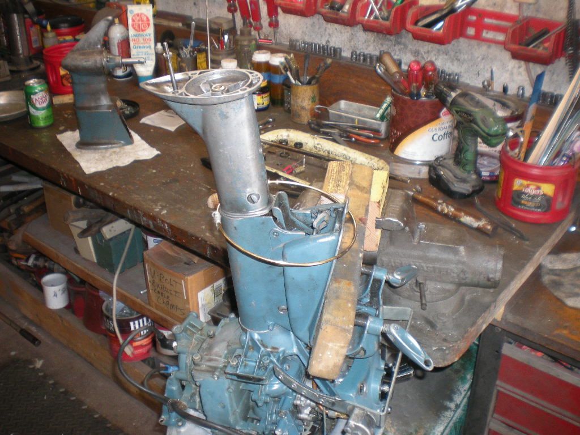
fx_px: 637
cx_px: 290
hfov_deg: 49.0
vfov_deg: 37.7
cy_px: 218
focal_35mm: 38
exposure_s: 1/30
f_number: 3.1
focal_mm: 6.3
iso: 112
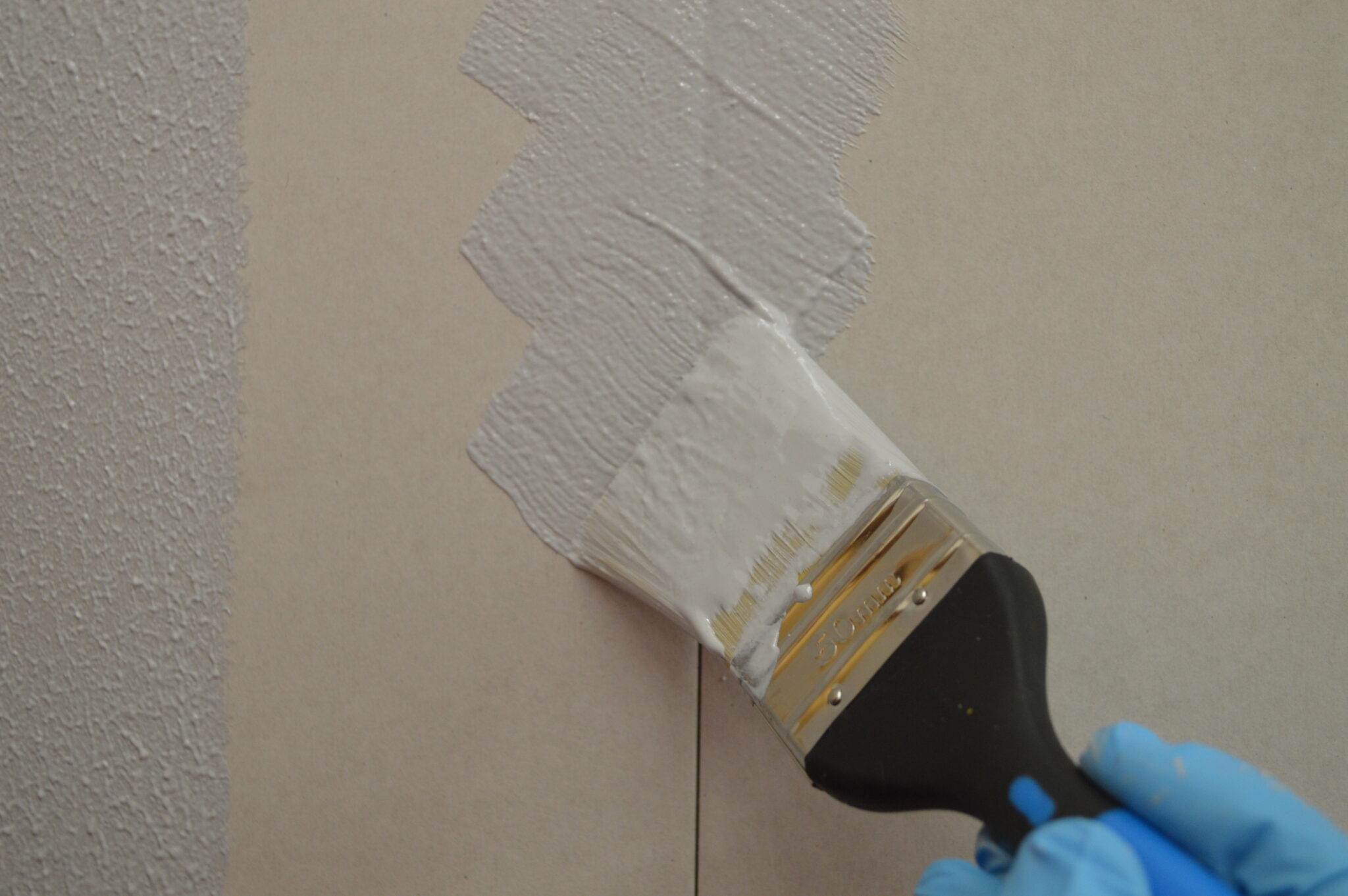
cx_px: 674
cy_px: 448
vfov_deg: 28.0
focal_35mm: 48
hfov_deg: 41.1
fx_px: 1796
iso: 800
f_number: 5
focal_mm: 32
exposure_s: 1/100
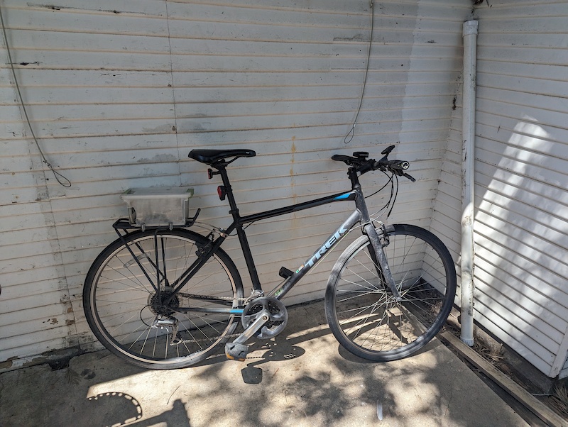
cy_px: 214
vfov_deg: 56.9
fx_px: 394
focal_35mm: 24
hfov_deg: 71.5
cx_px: 284
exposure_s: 1/928
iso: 43
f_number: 1.85
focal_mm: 6.81
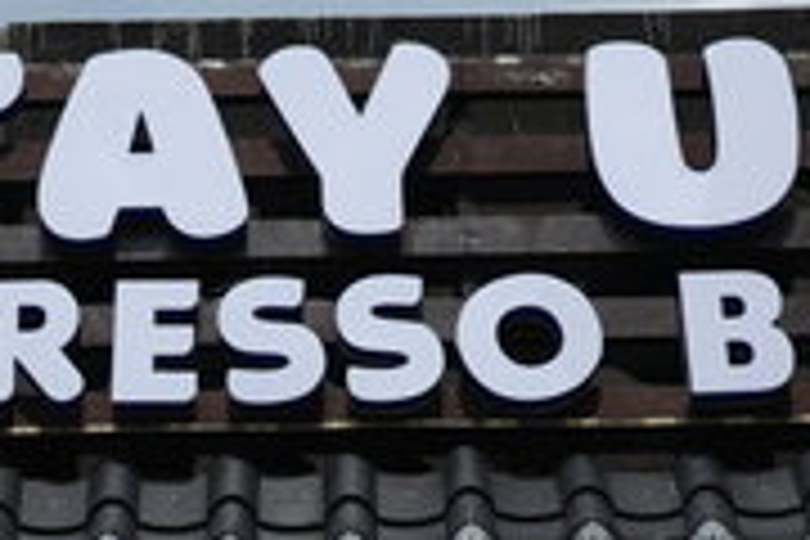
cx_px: 279
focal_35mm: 133
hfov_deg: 15.4
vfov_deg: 10.3
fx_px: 2992
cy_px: 178
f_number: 2.8
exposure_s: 1/4000
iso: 64
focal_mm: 20
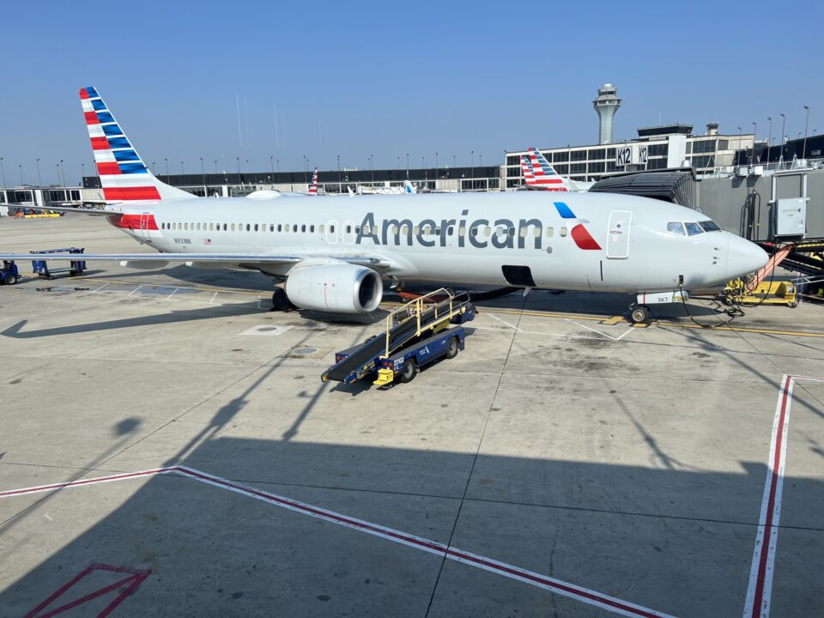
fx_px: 619
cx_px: 412
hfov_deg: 67.3
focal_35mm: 26
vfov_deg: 53.1
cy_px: 309
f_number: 1.5
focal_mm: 5.7
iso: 50
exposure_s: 1/2571
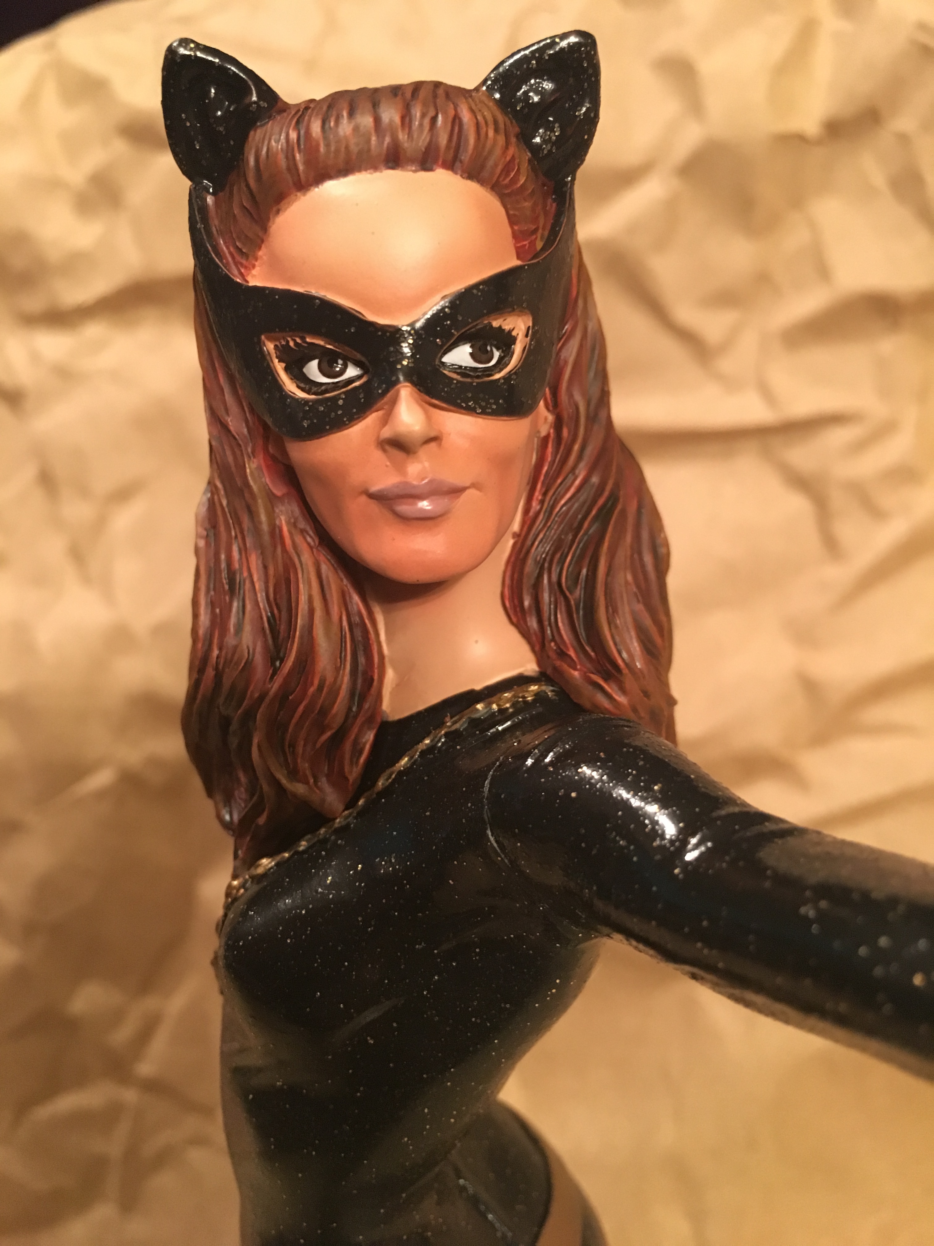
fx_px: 1043
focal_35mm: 29
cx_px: 467
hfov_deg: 48.2
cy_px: 623
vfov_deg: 61.7
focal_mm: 4.15
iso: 200
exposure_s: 1/15
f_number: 2.2
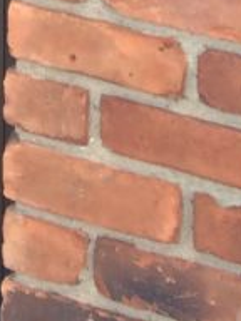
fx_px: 2089
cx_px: -387
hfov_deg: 6.2
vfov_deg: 7.4
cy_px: -749
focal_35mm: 225
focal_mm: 4.12
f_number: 2.2
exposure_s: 1/167
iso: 32
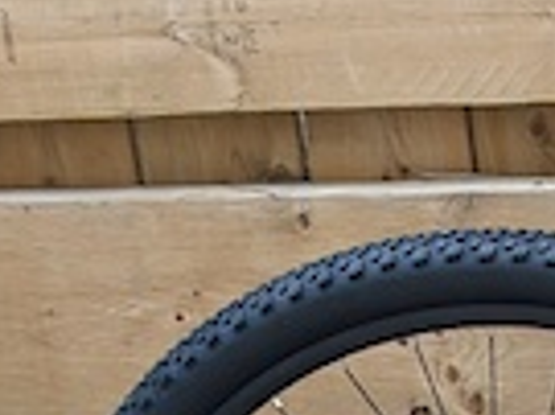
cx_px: 1237
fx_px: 2563
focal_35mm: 160
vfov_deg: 9.2
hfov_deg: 10.9
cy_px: 403
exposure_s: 1/120
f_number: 1.73
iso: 91
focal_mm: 4.38
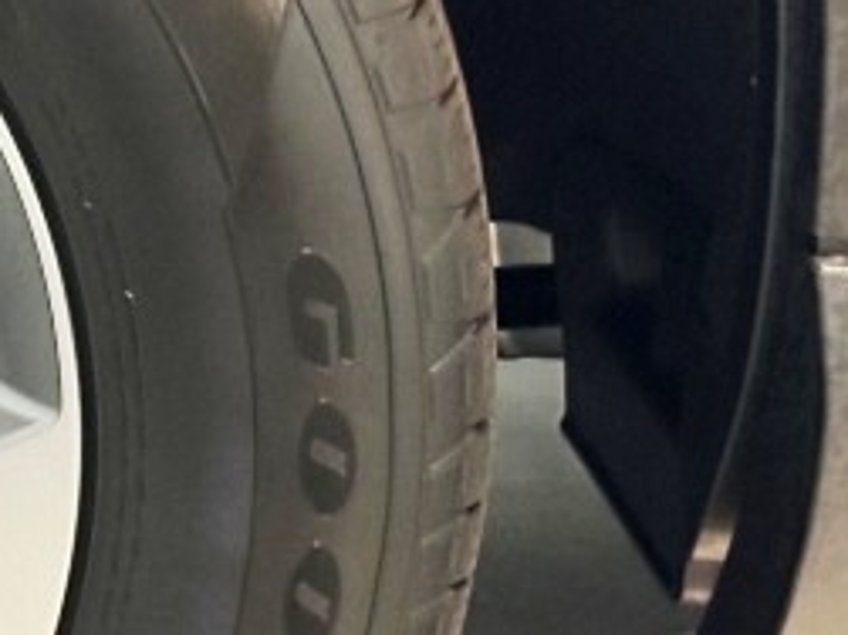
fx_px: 4799
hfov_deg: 9.5
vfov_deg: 7.6
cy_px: 372
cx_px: -821
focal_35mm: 196
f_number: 1.78
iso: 500
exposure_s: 1/30
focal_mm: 6.86
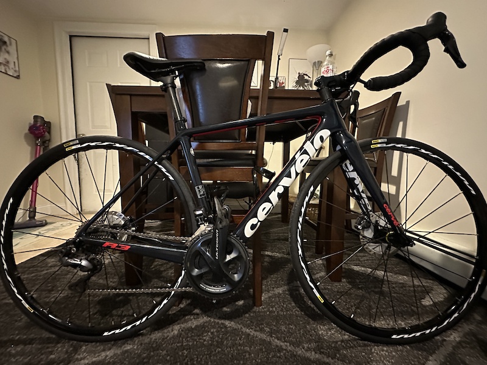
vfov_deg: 85.7
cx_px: 244
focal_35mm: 14
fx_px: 197
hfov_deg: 102.1
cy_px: 182
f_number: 2.2
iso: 2000
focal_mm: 2.22
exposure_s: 1/30
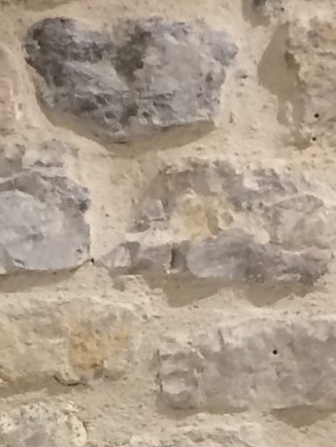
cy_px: 956
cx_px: -270
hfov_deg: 8.4
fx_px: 2211
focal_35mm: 171
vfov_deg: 10.4
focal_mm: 4.15
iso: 32
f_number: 2.2
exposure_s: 1/33
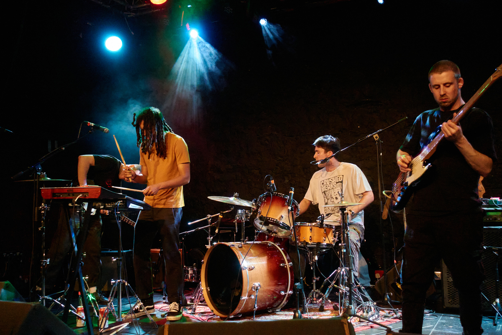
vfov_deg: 35.9
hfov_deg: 51.9
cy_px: 168
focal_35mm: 37
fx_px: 516
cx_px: 251
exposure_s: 1/200
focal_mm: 13.72
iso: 6400
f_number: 2.8
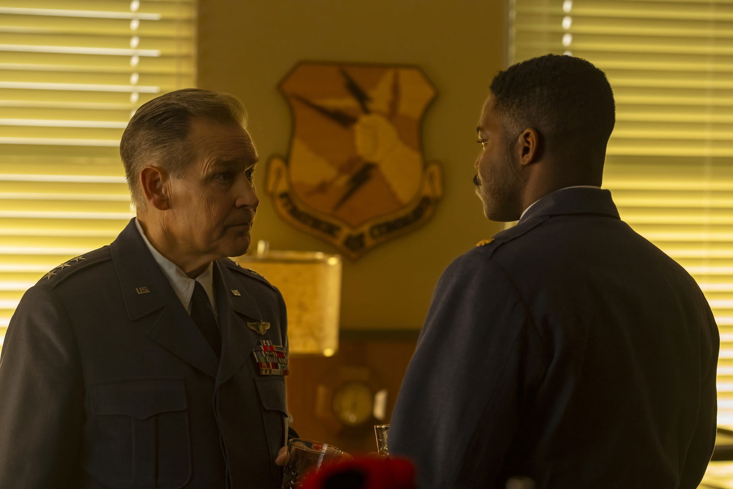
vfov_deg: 10.2
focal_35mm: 135
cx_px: 366
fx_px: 2748
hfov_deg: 15.2
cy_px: 244
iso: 1250
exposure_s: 1/125
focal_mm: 90
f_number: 2.8
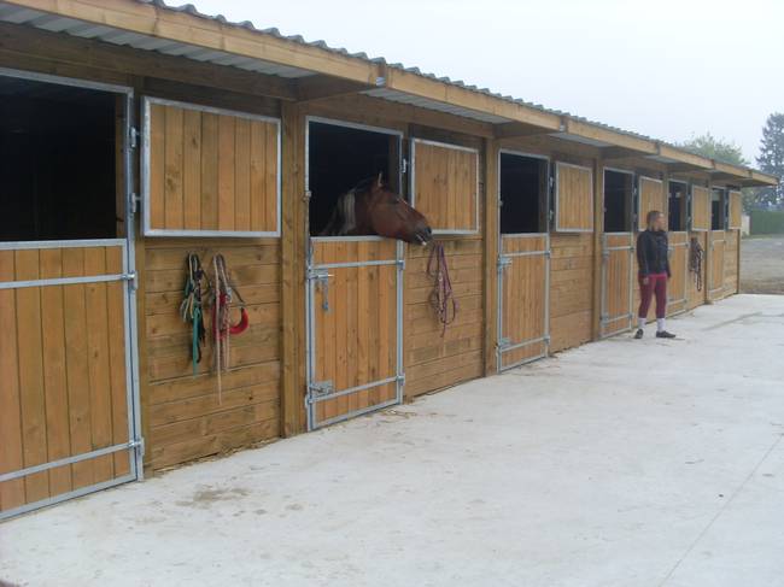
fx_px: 860
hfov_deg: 49.0
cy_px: 294
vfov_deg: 37.7
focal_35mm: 38
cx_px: 392
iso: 80
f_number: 7.7
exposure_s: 1/60
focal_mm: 6.3
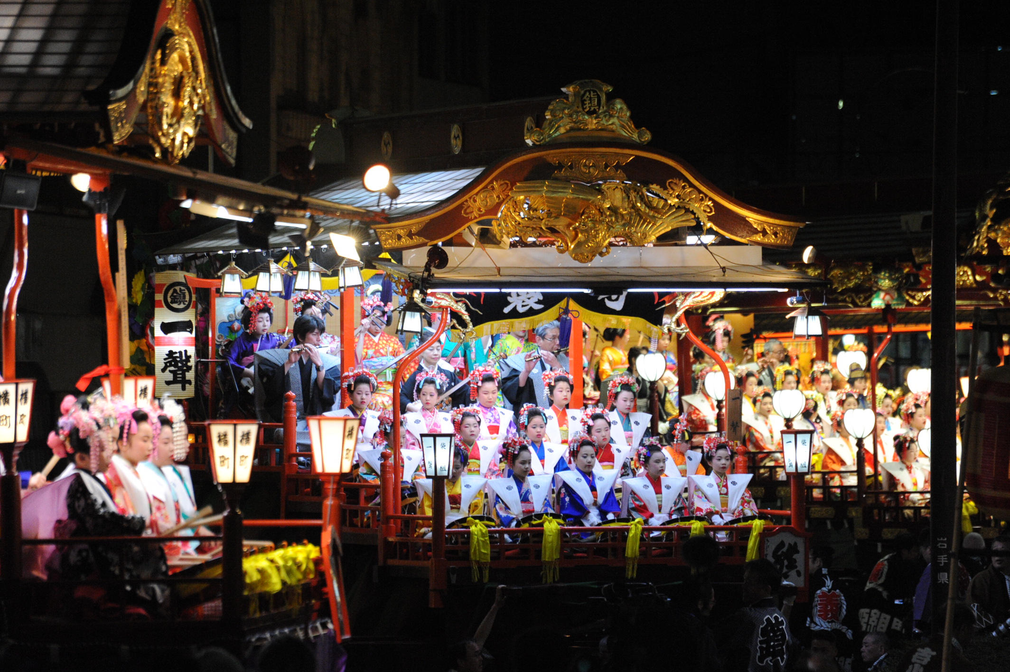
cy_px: 336
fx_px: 7290
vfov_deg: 5.3
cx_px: 505
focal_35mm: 260
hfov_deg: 7.9
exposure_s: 1/320
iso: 5000
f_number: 8
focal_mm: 260
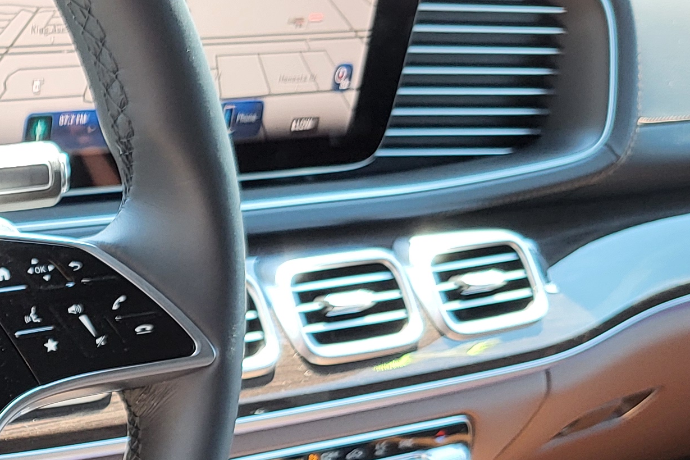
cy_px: 617
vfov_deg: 14.8
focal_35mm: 88
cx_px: -237
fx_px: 1686
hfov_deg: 20.8
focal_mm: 5.4
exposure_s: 1/120
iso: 64
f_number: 1.8
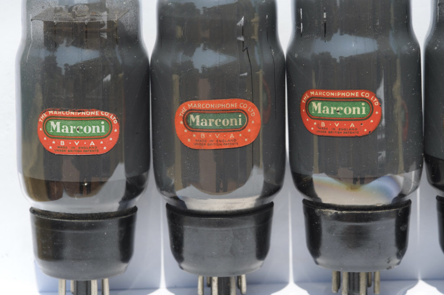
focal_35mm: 105
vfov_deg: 13.0
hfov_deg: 19.5
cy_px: 148
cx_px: 222
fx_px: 1294
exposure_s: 1/250
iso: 200
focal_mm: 105
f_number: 14
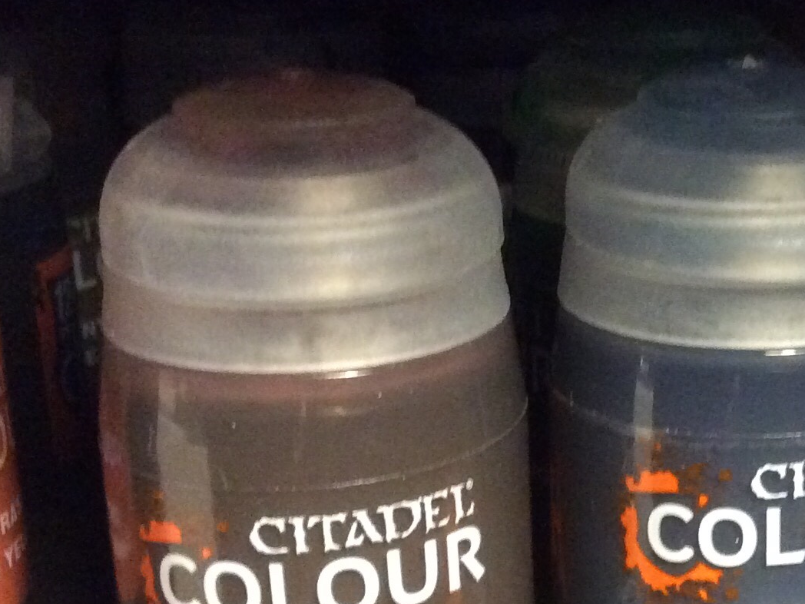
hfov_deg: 24.1
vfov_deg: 18.6
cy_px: 430
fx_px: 1837
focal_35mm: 79
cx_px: 708
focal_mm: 3.3
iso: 500
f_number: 2.4
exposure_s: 1/17
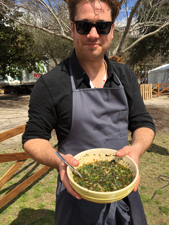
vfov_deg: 61.7
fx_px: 189
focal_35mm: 29
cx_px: 84
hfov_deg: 48.2
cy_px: 112
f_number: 2.2
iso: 25
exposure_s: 1/2564
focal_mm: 4.15
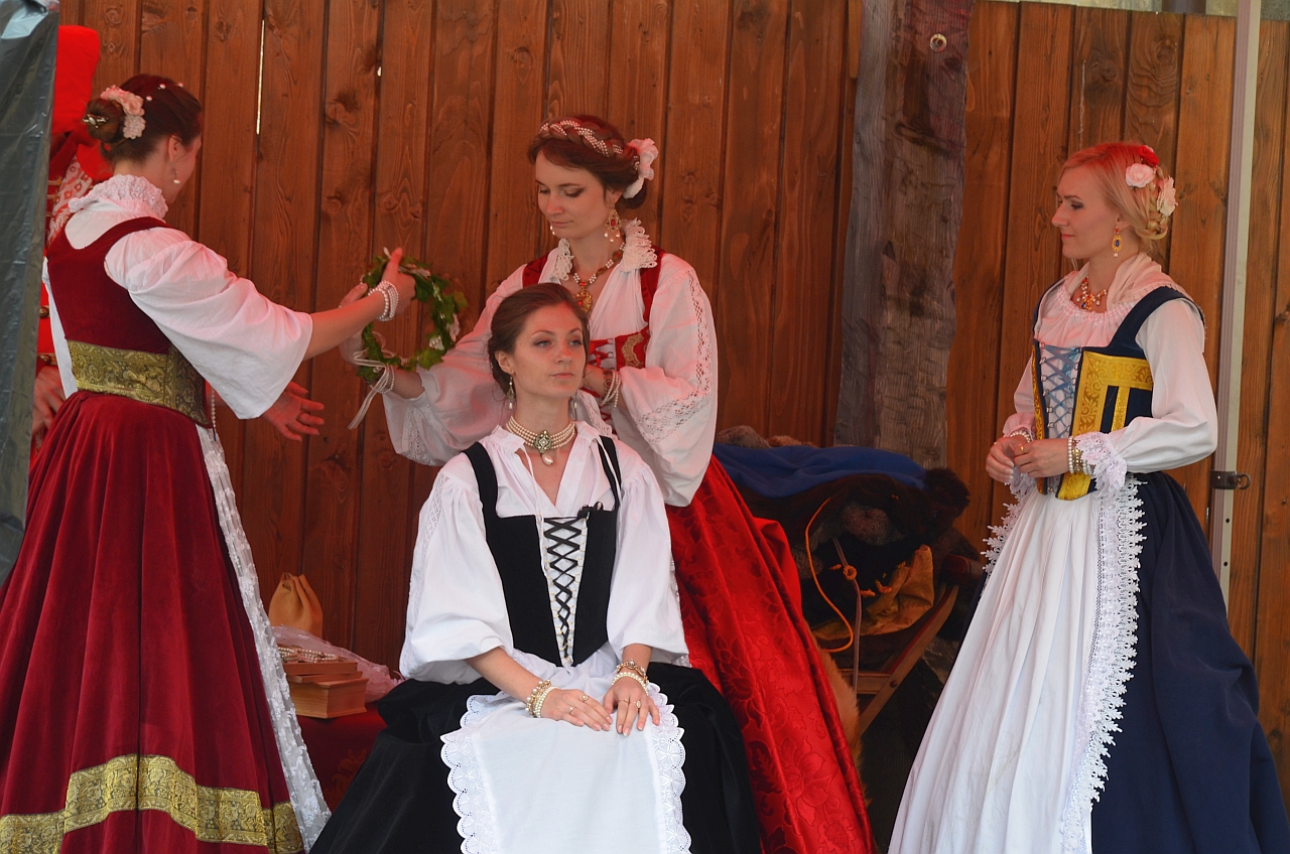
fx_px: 5632
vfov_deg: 8.7
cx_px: 645
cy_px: 427
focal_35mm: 158
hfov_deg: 13.1
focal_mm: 105
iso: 400
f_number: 10
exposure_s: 1/60
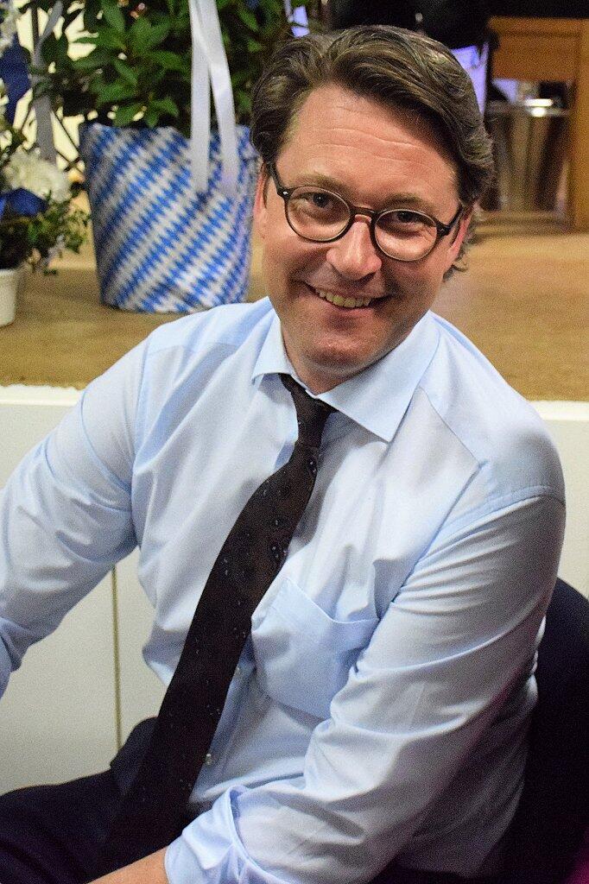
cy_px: 442
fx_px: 1105
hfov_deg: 29.8
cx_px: 294
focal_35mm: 45
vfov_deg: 43.6
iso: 10000
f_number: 5
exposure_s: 1/100
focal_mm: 30
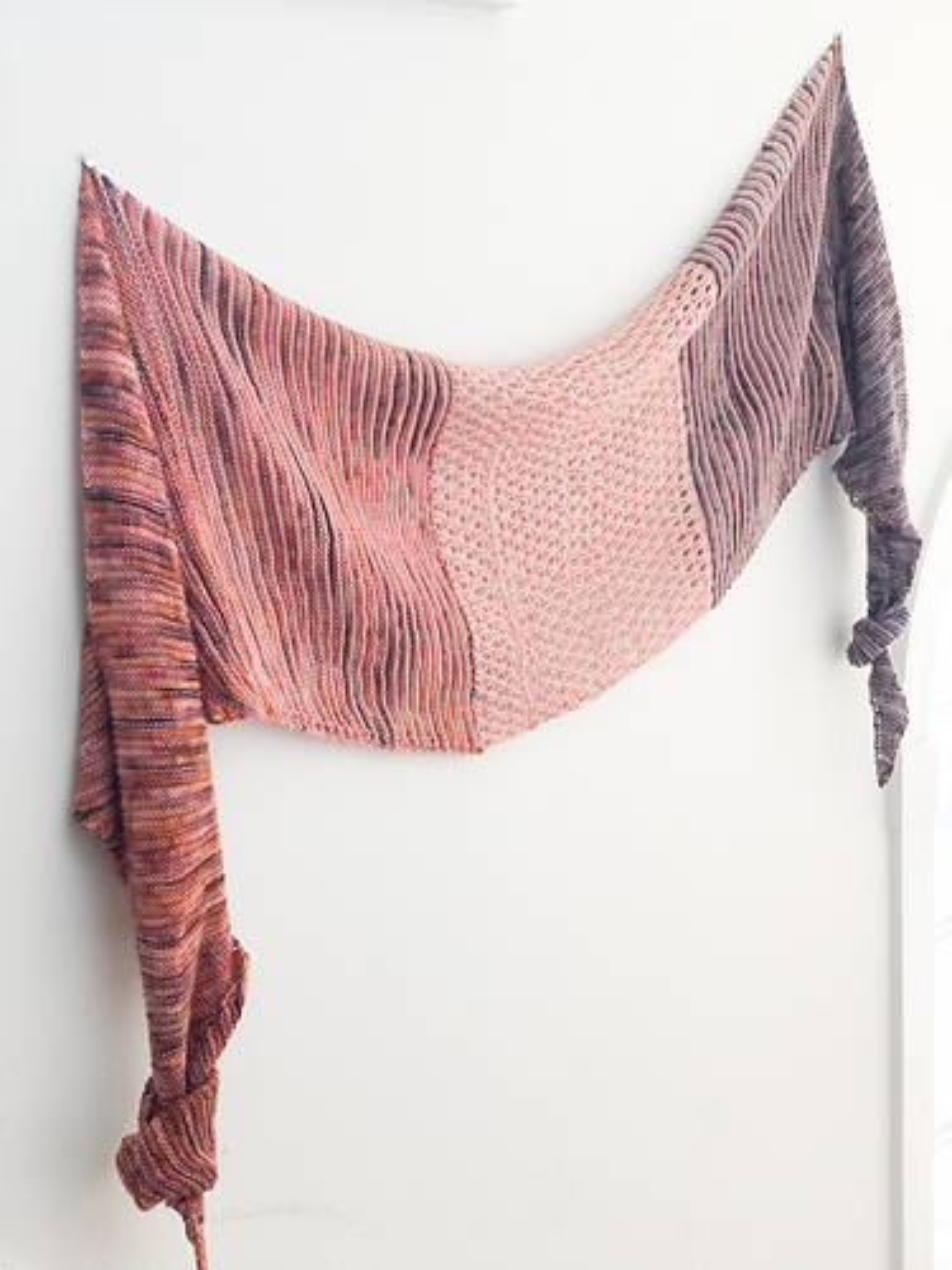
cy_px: 635
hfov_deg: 28.0
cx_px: 476
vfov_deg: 36.8
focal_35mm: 52
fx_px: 1907
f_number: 2.4
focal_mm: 6
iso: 50
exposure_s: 1/60
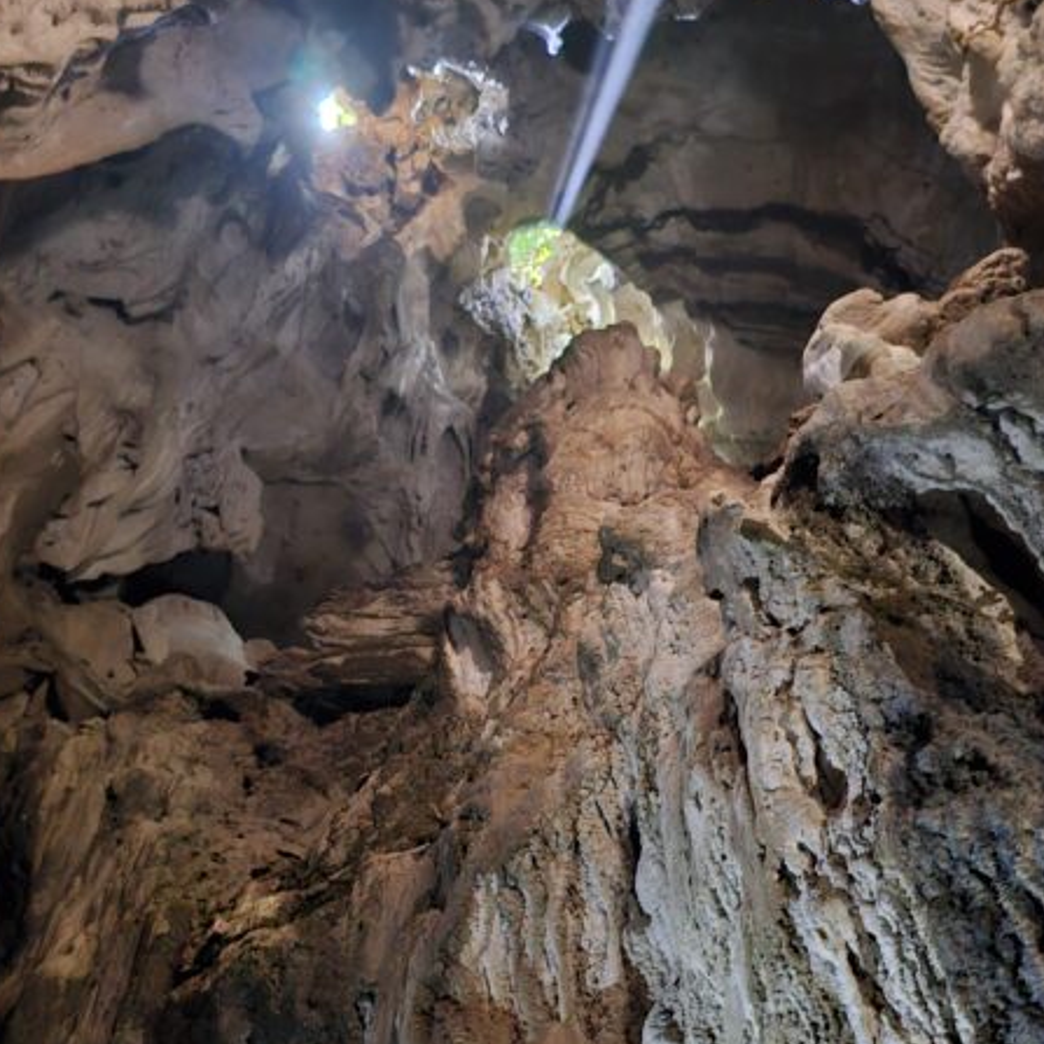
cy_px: 662
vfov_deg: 36.5
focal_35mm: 46
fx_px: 1570
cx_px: 591
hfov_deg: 36.7
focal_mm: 6.3
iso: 2000
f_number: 1.7
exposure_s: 1/8
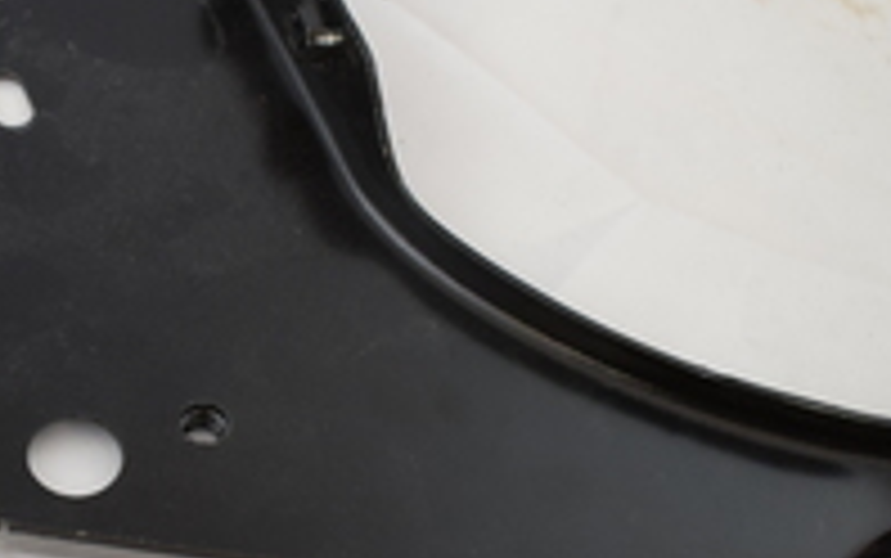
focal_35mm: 89
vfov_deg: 14.7
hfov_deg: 22.8
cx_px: 104
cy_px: 250
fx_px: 2162
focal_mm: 18
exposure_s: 1/60
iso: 560
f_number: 4
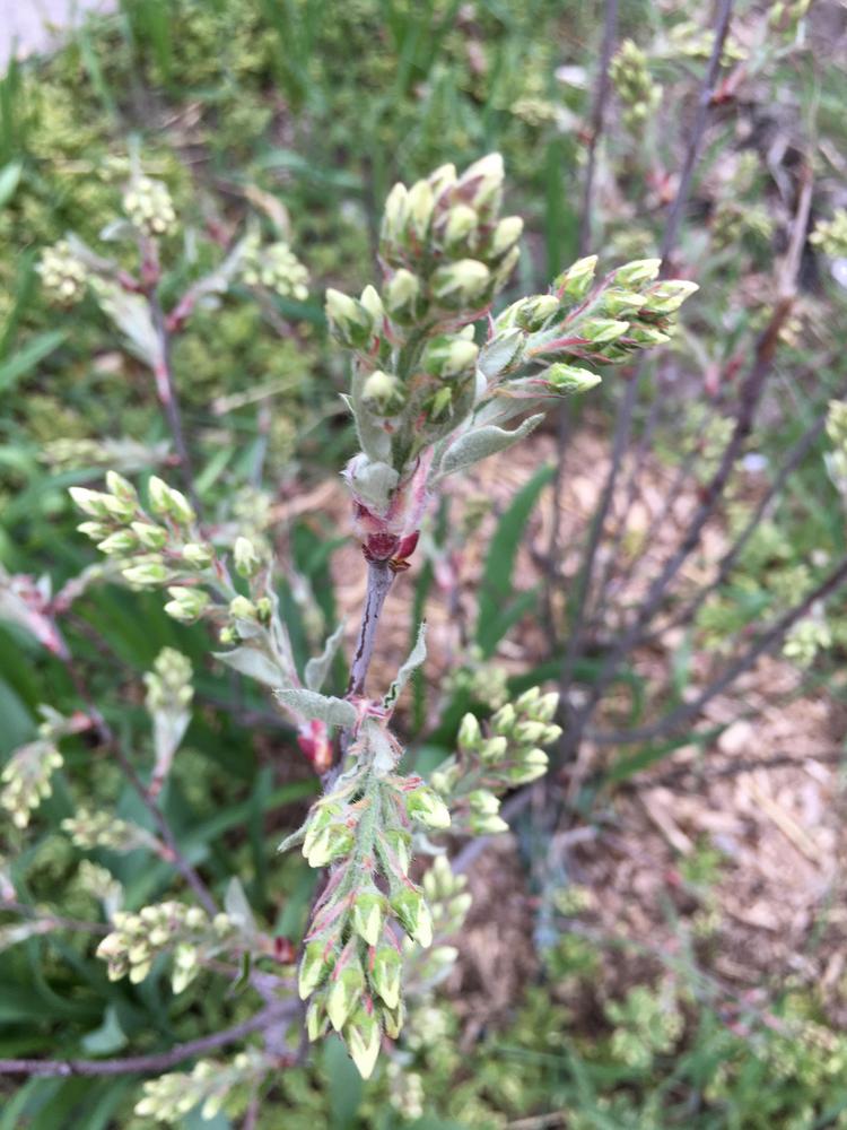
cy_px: 565
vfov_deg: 61.7
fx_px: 946
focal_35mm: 29
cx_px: 424
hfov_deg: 48.2
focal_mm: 4.15
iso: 25
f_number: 2.2
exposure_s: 1/60
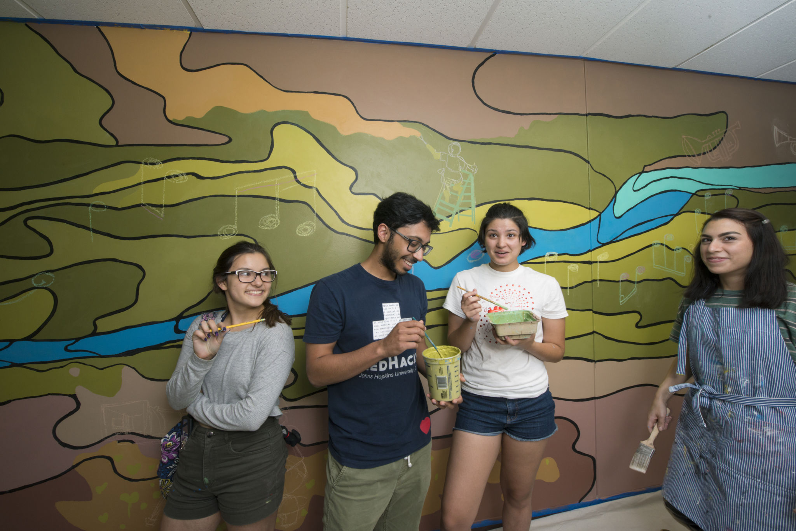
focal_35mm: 14
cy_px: 266
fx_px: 310
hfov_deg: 104.2
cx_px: 398
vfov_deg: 81.3
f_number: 6.3
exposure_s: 1/25
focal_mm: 14
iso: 400
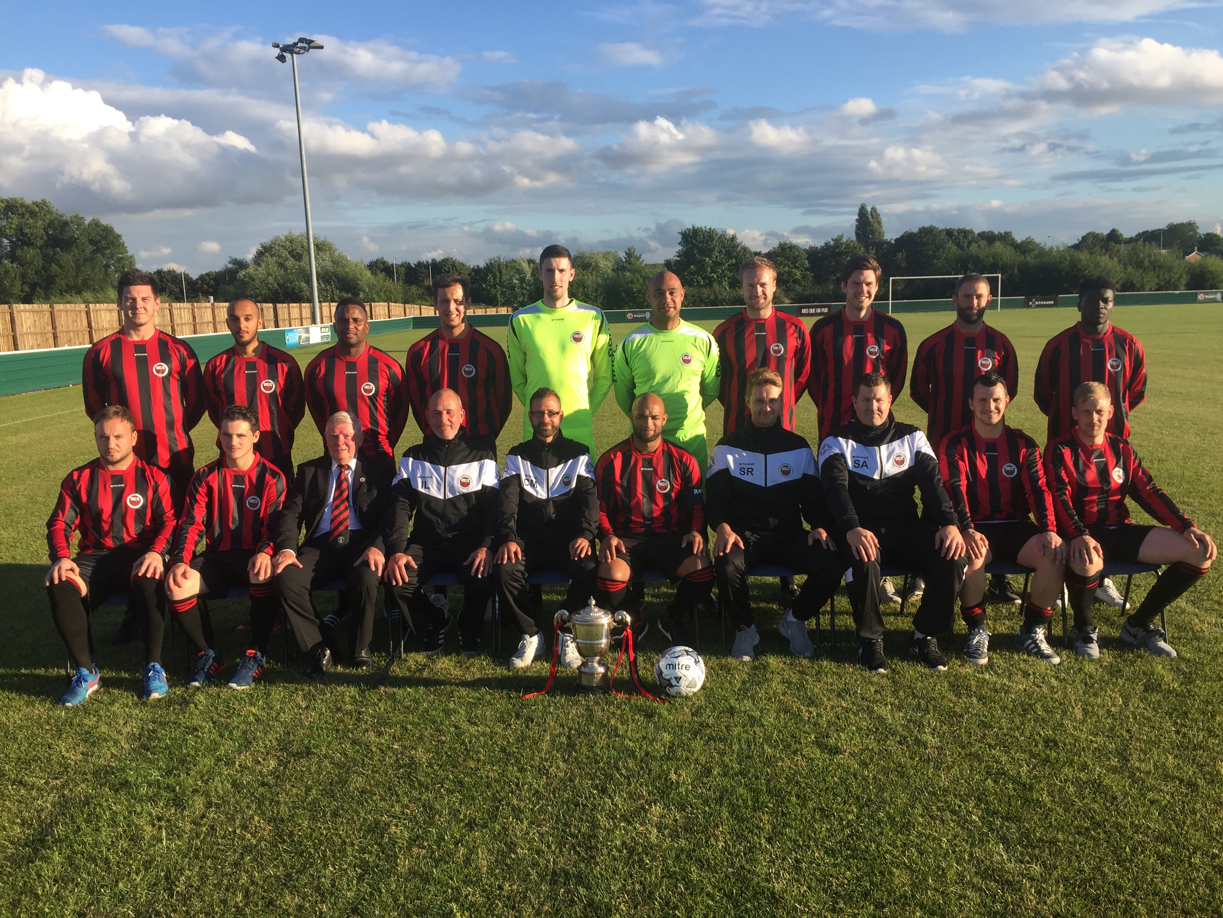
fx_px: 1025
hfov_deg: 61.7
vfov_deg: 48.2
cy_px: 459
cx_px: 612
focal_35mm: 29
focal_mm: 4.15
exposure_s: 1/775
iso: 32
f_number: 2.2
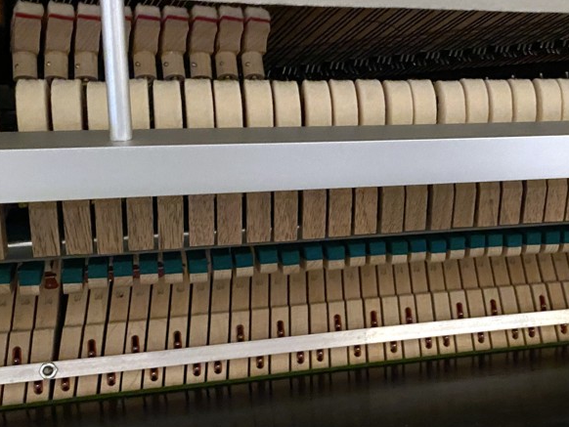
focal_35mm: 45
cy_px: 190
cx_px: 393
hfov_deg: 41.4
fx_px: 740
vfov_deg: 32.2
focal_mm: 4.25
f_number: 1.8
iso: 800
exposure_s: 1/30
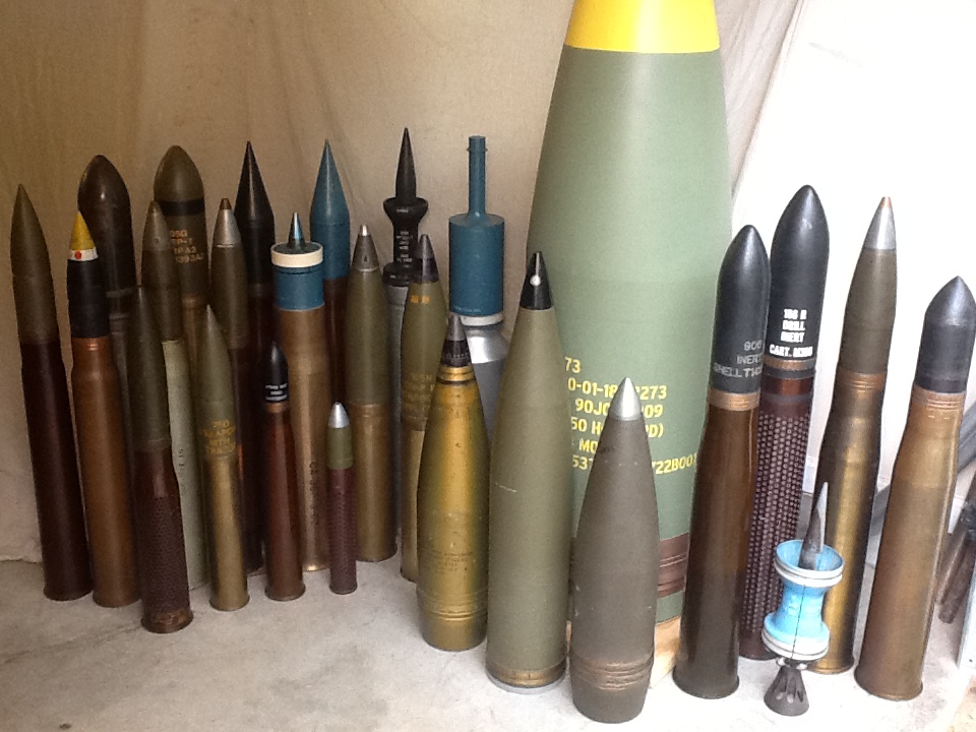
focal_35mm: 44
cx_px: 488
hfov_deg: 42.9
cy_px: 366
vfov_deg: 32.9
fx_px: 1241
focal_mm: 2.03
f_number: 2.4
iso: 125
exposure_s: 1/30
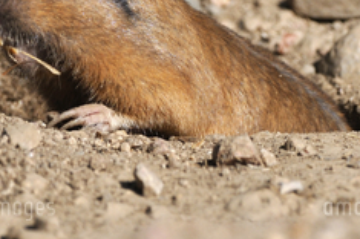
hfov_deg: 1.3
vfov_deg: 0.8
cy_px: -24
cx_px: 188
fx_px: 16347
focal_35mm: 1637
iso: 250
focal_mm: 400
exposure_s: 1/1250
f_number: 6.3
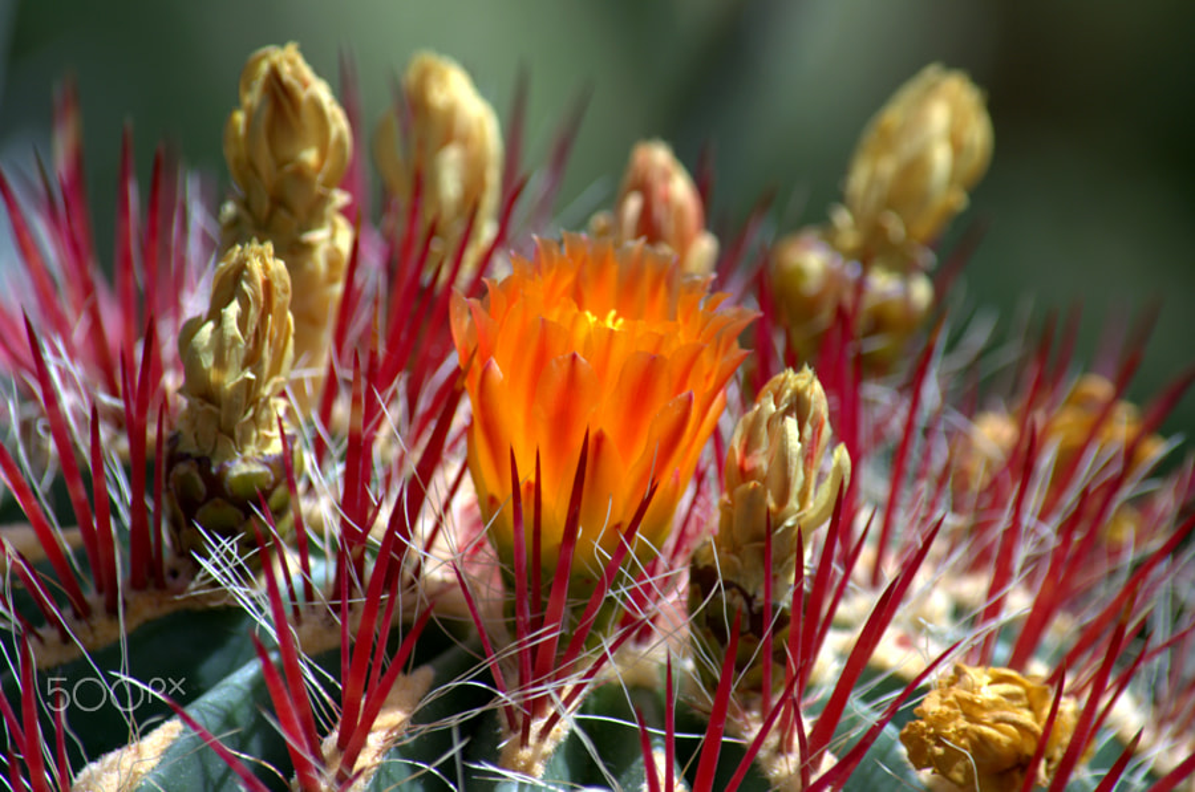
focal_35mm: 390
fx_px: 12925
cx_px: 598
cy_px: 396
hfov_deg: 5.3
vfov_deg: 3.5
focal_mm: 260
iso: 100
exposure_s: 1/250
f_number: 8
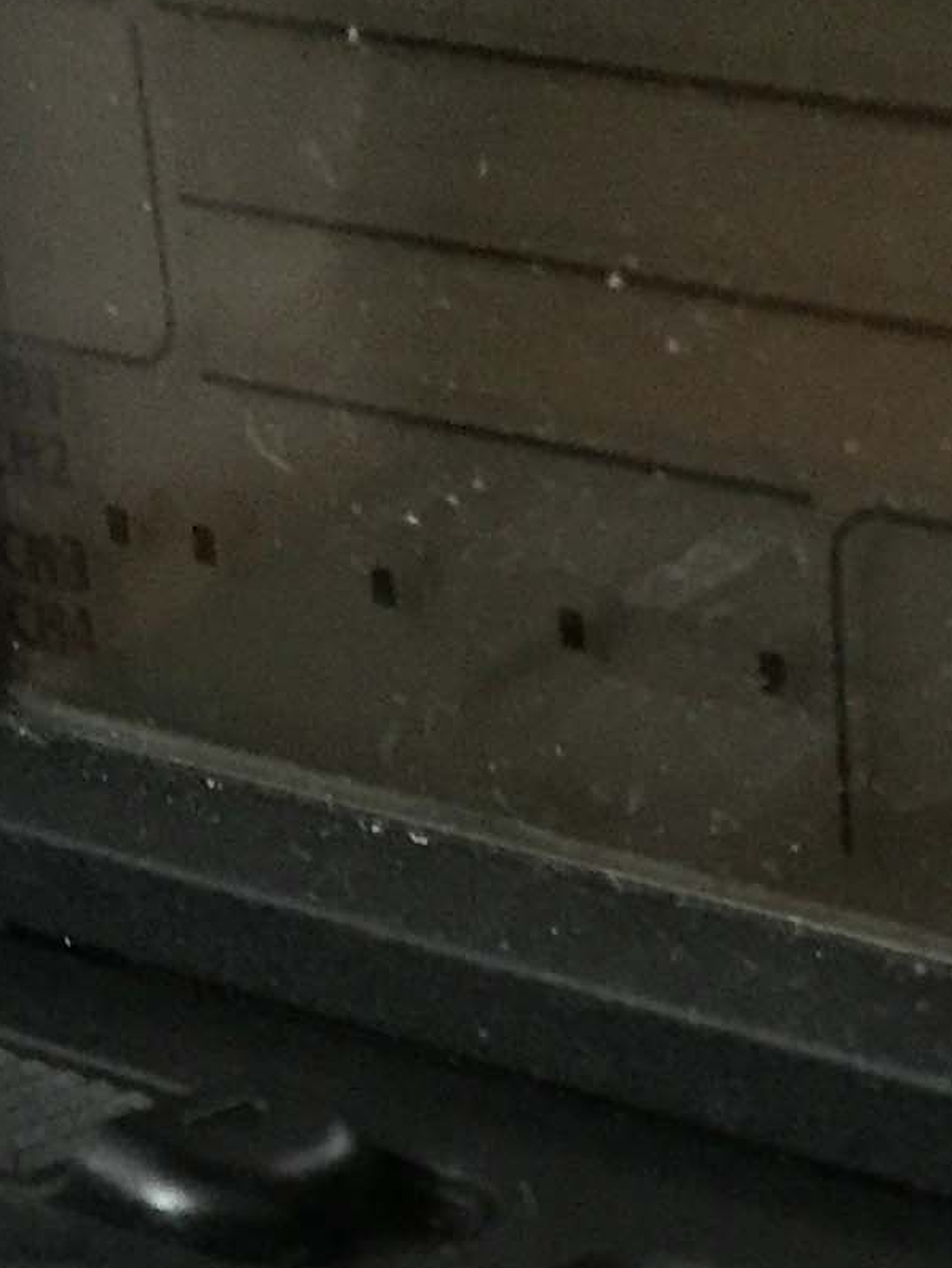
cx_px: 619
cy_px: 1892
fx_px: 4360
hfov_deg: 12.4
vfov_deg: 15.3
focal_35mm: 119
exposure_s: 1/20
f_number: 2.2
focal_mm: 4.15
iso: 250
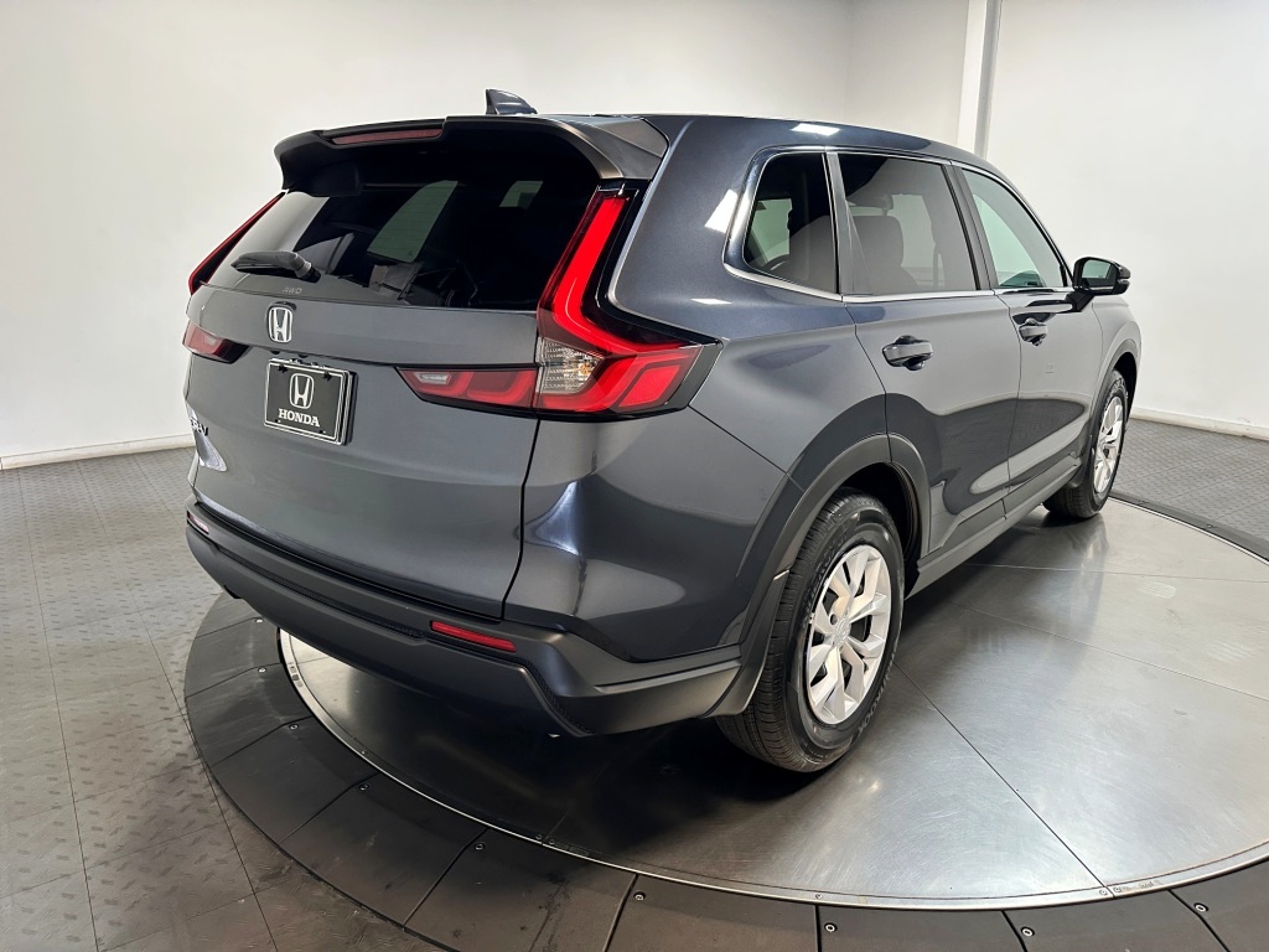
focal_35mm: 24
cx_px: 634
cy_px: 476
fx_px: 880
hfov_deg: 71.6
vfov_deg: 56.8
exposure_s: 1/60
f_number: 1.78
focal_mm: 6.86
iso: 400
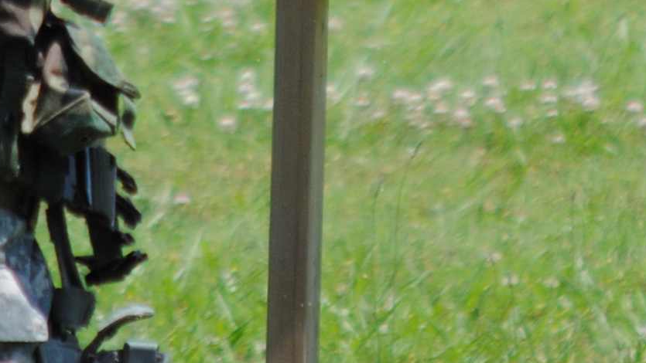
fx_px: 24996
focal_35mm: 1459
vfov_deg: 0.8
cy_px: -335
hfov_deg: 1.5
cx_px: 359
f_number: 5.6
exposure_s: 1/800
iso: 200
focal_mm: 200
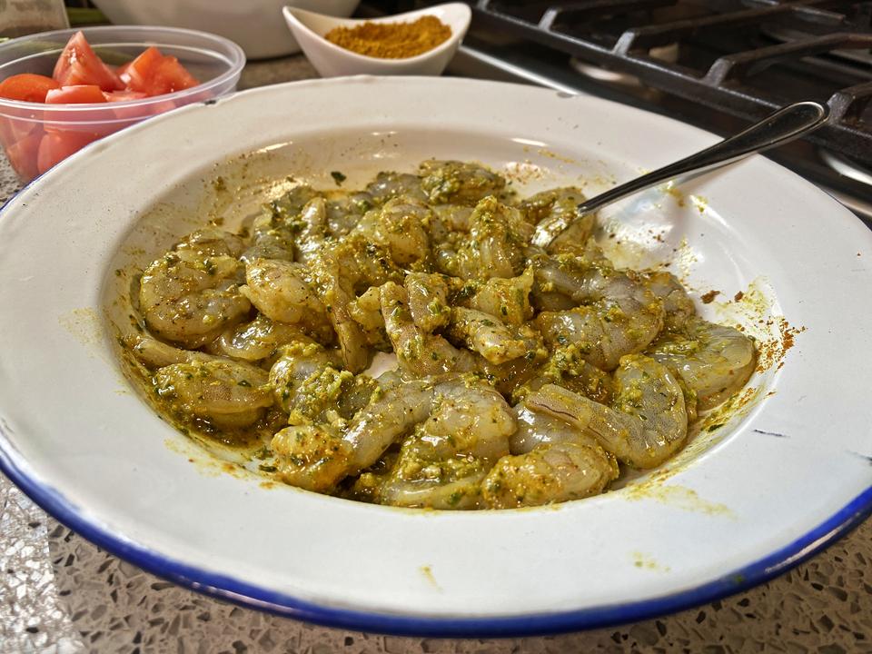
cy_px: 327
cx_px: 436
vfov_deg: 53.1
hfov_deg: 67.3
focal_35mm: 26
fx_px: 655
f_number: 1.8
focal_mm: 4.25
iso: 32
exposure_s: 1/120
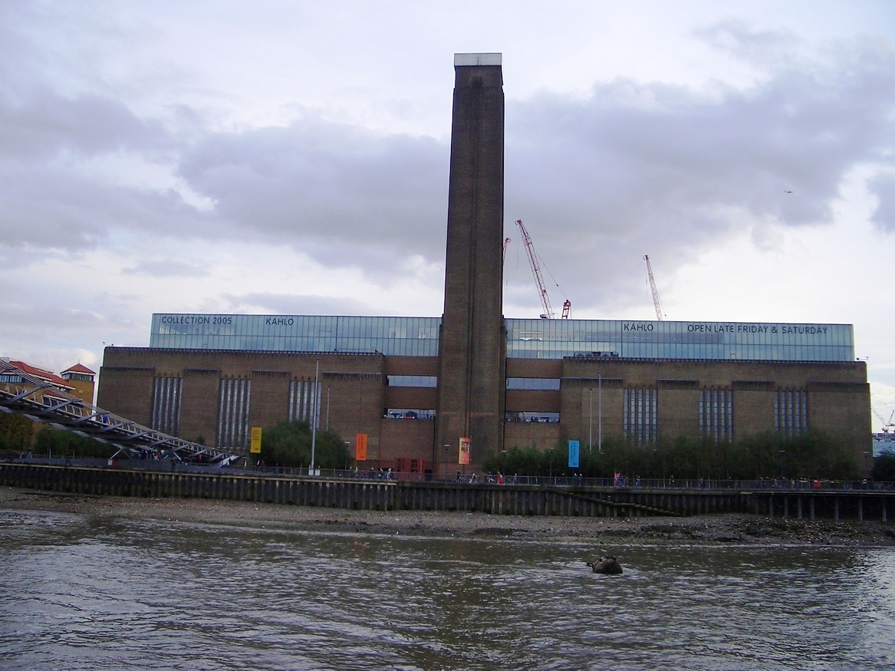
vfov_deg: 39.6
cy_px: 341
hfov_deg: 51.4
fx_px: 931
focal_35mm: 36
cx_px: 436
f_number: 2.6
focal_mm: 5.8
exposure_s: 1/500
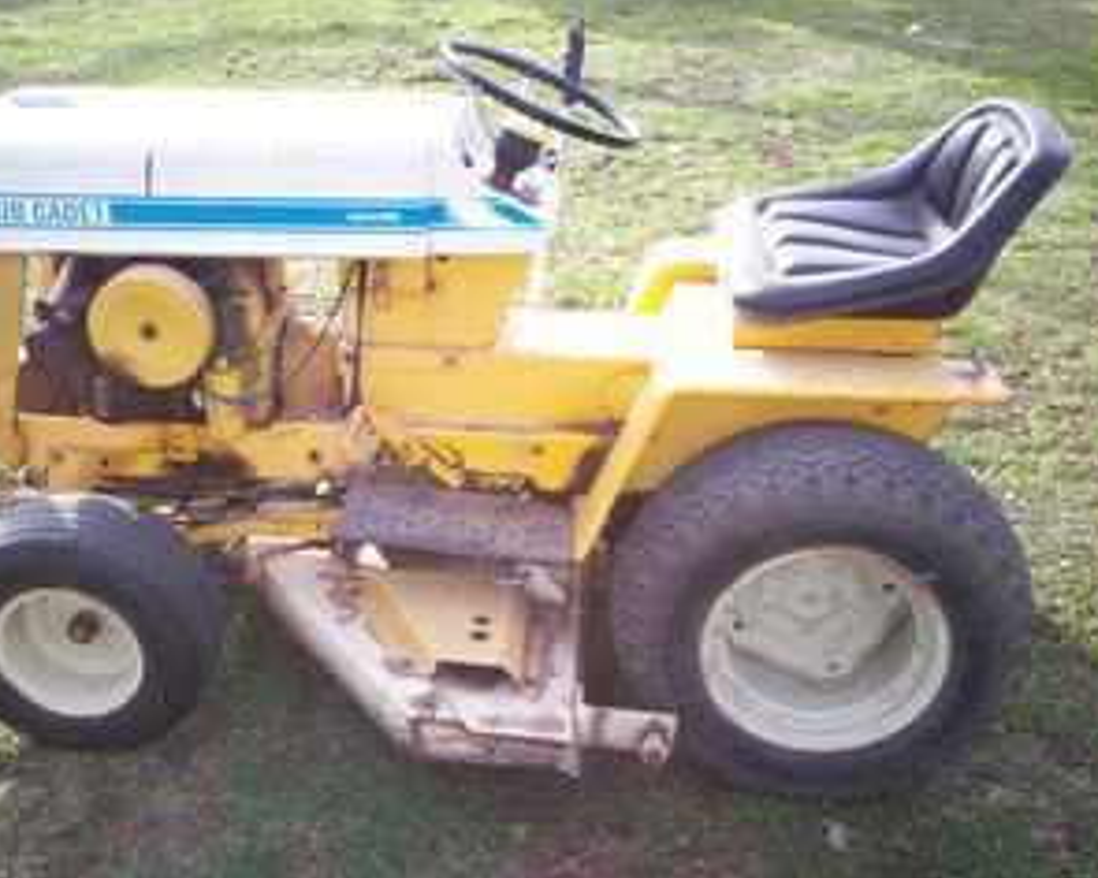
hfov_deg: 44.7
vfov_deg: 36.5
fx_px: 1332
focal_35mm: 41
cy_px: 409
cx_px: 480
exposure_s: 1/68
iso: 140
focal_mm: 6
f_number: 4.5
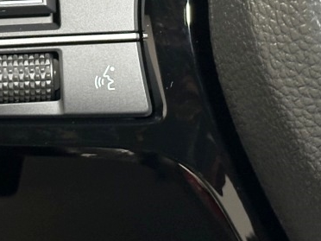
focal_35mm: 132
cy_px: 7
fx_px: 1224
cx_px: 91
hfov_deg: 14.9
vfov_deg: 11.1
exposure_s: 1/30
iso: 640
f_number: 1.78
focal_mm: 6.86
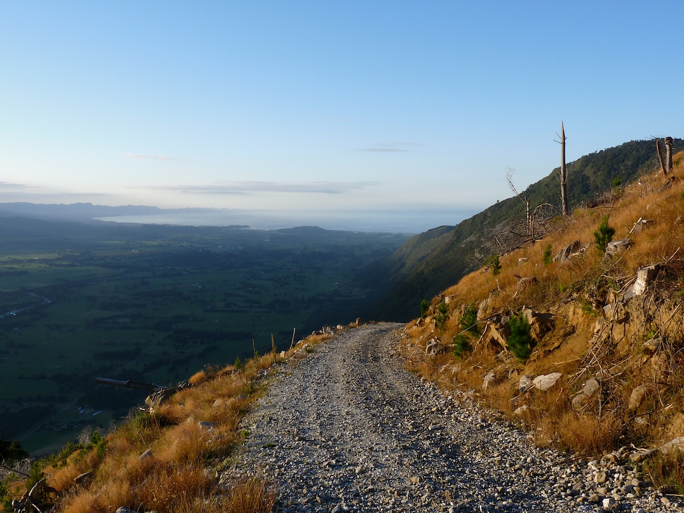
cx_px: 342
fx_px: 672
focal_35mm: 34
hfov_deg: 54.0
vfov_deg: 41.8
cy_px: 256
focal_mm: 6
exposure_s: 1/200
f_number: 5.6
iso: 100
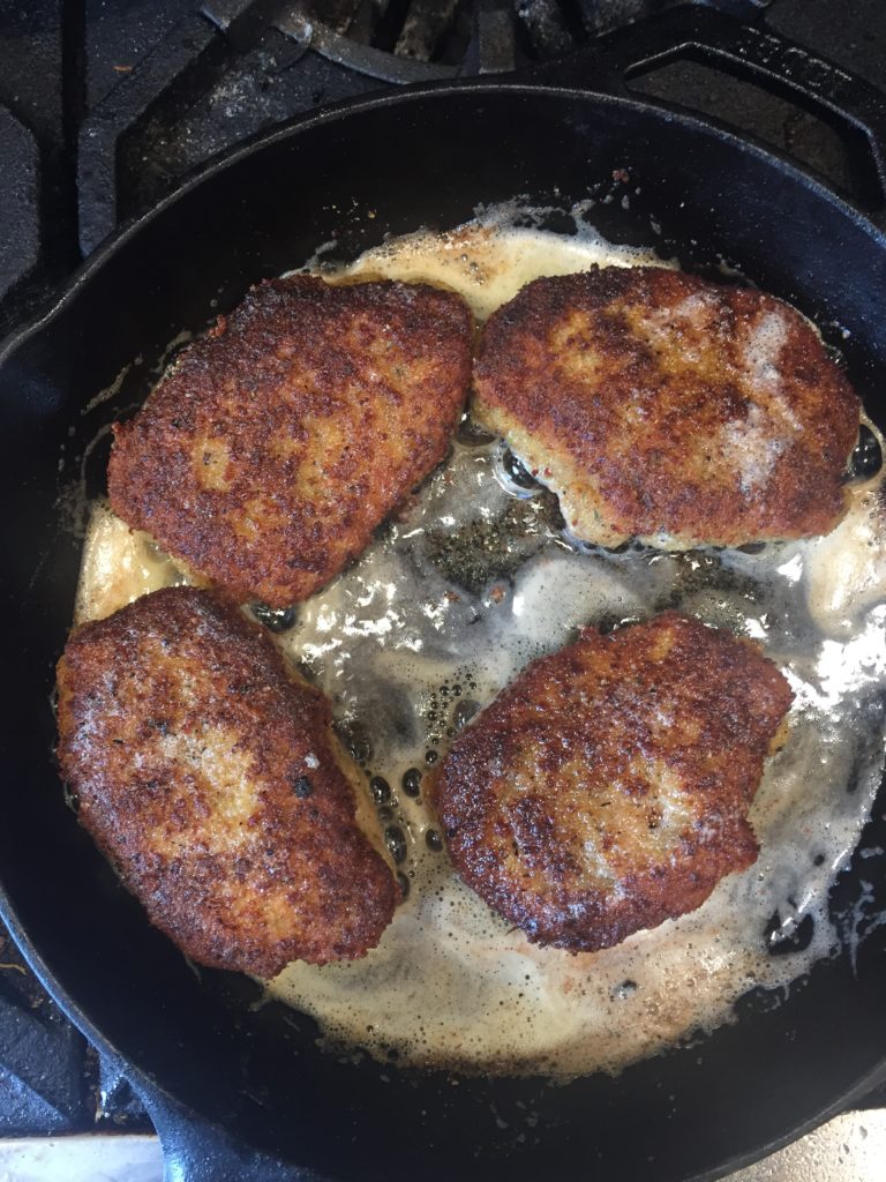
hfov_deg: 48.2
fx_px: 990
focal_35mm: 29
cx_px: 443
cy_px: 591
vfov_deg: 61.7
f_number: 2.2
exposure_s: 1/30
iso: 80
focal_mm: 4.15
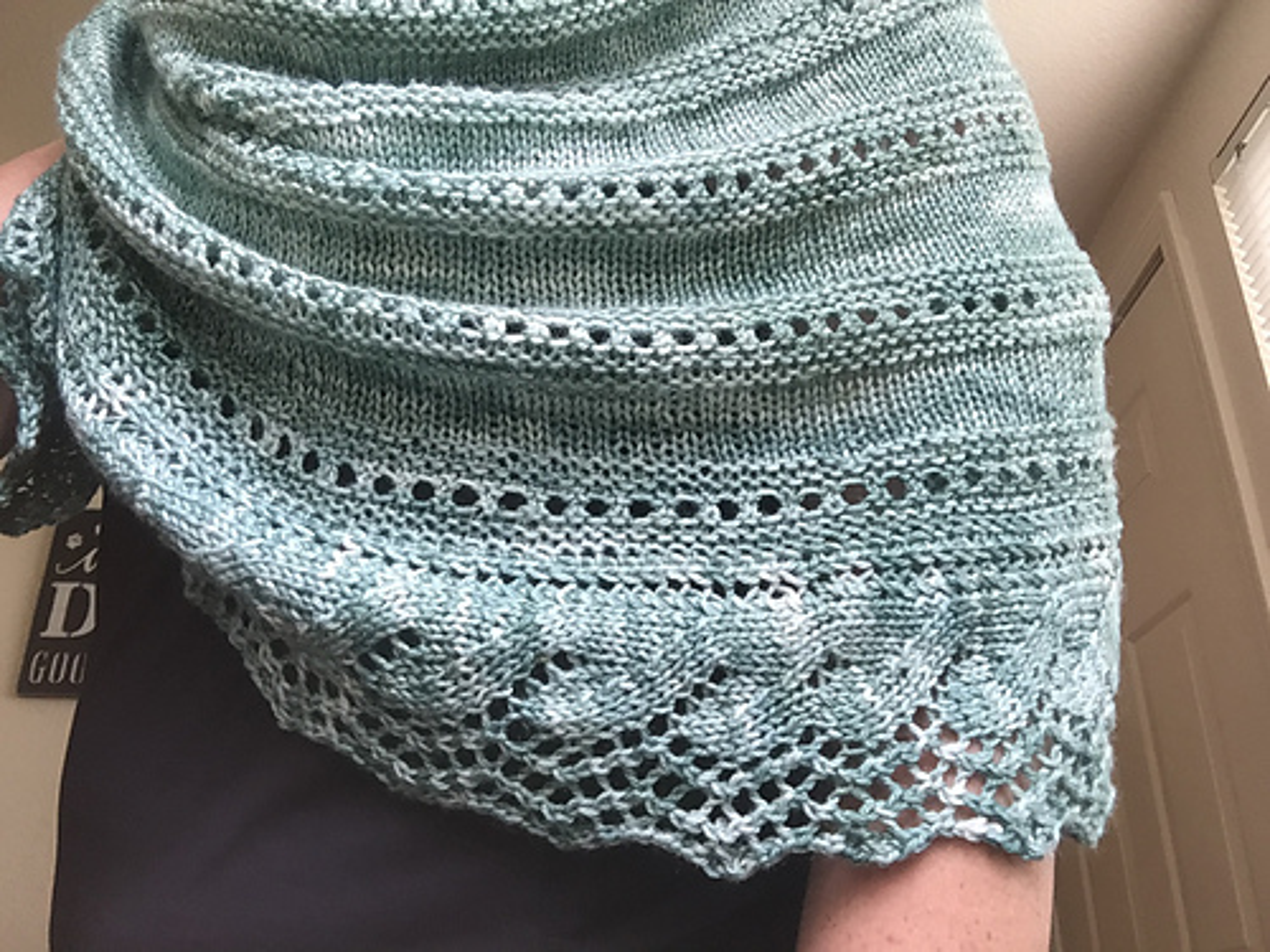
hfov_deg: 58.4
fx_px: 1137
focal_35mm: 31
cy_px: 476
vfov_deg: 45.4
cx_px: 635
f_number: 2.2
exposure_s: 1/30
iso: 64
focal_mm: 2.65
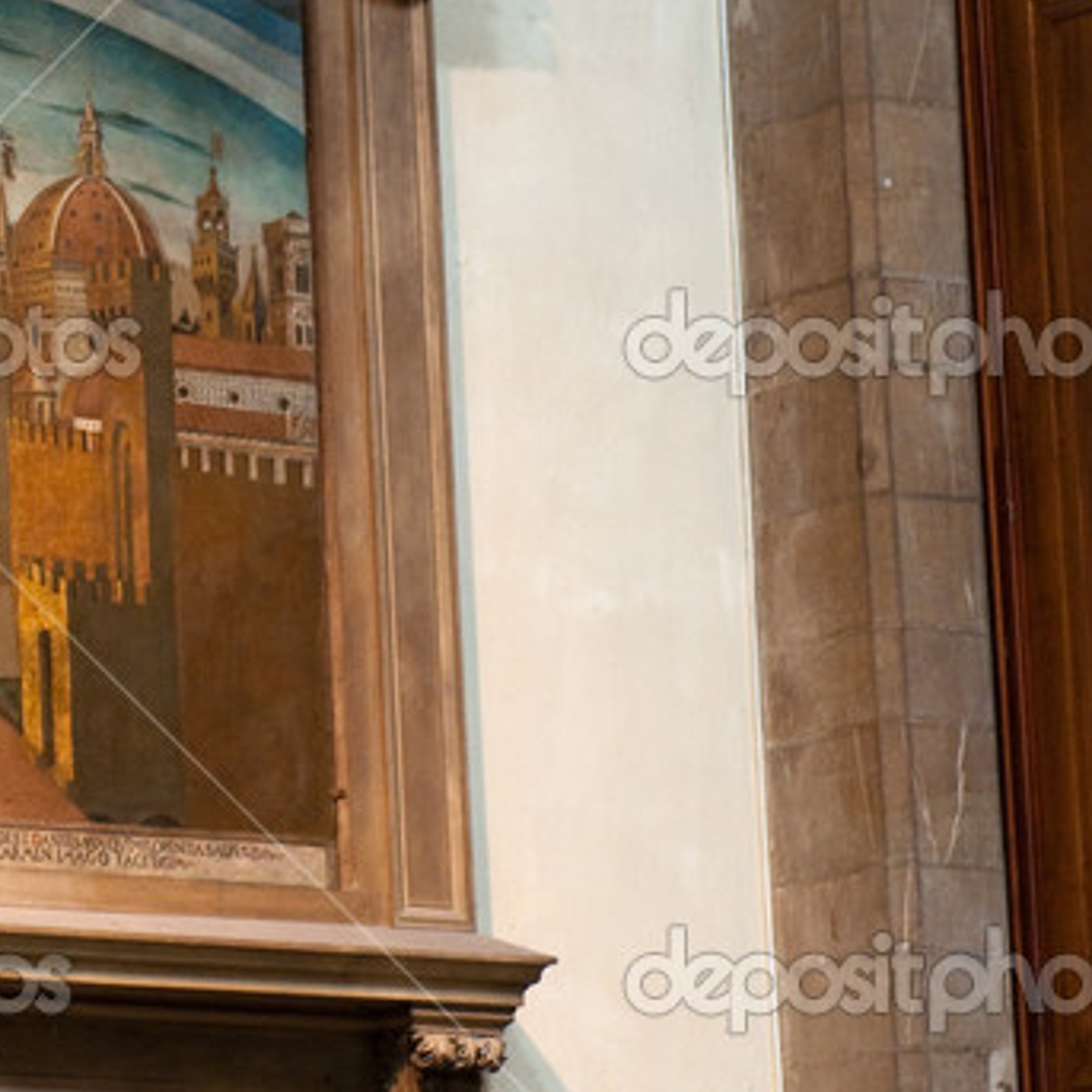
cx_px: -223
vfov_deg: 6.6
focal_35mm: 266
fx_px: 9494
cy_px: 344
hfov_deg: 6.5
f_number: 4
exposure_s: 1/5
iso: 500
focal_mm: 70
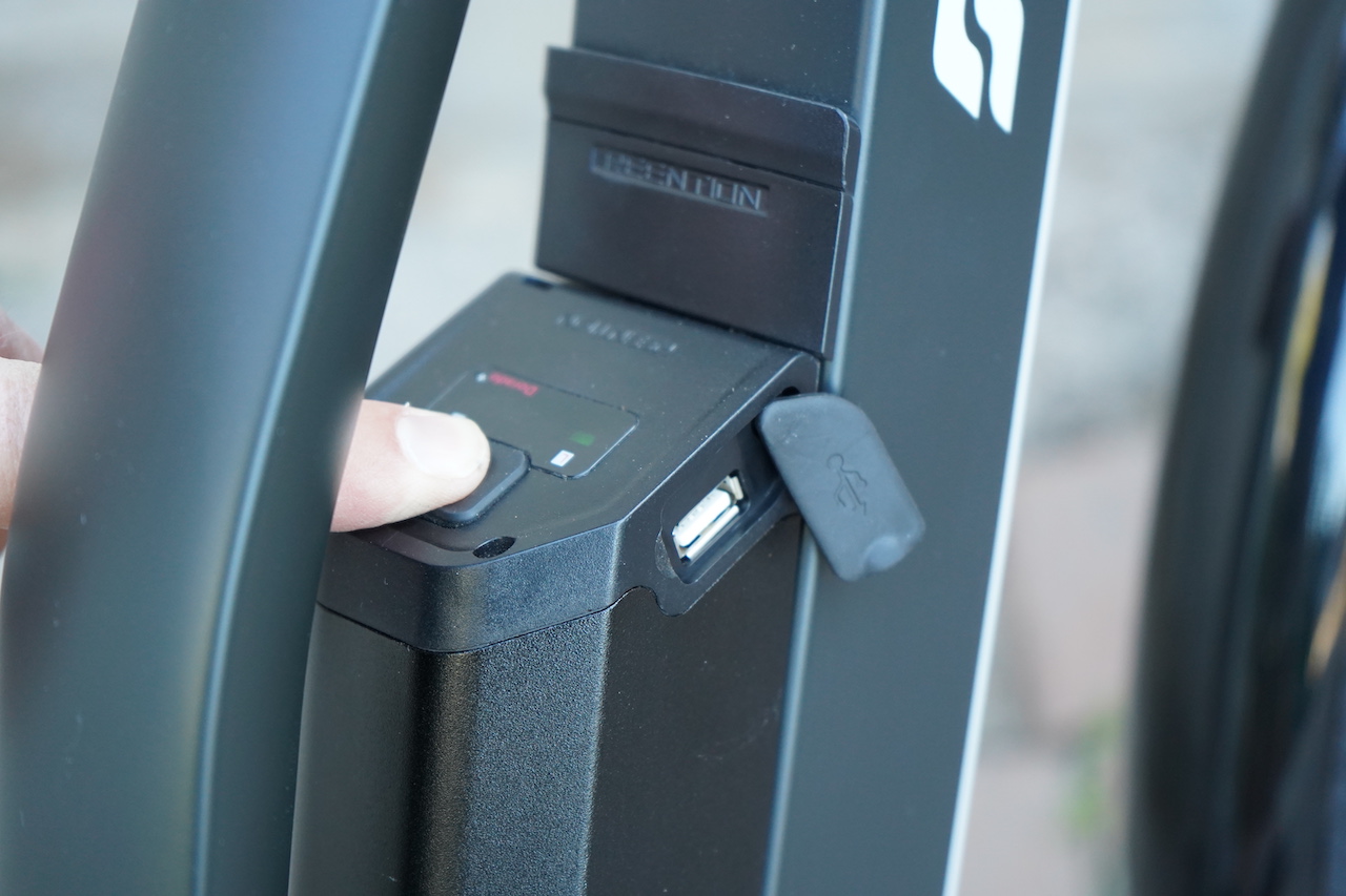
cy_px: 448
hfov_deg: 30.1
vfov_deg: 20.3
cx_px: 673
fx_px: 2505
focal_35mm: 67
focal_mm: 67
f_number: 5.6
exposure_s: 1/160
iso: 2500
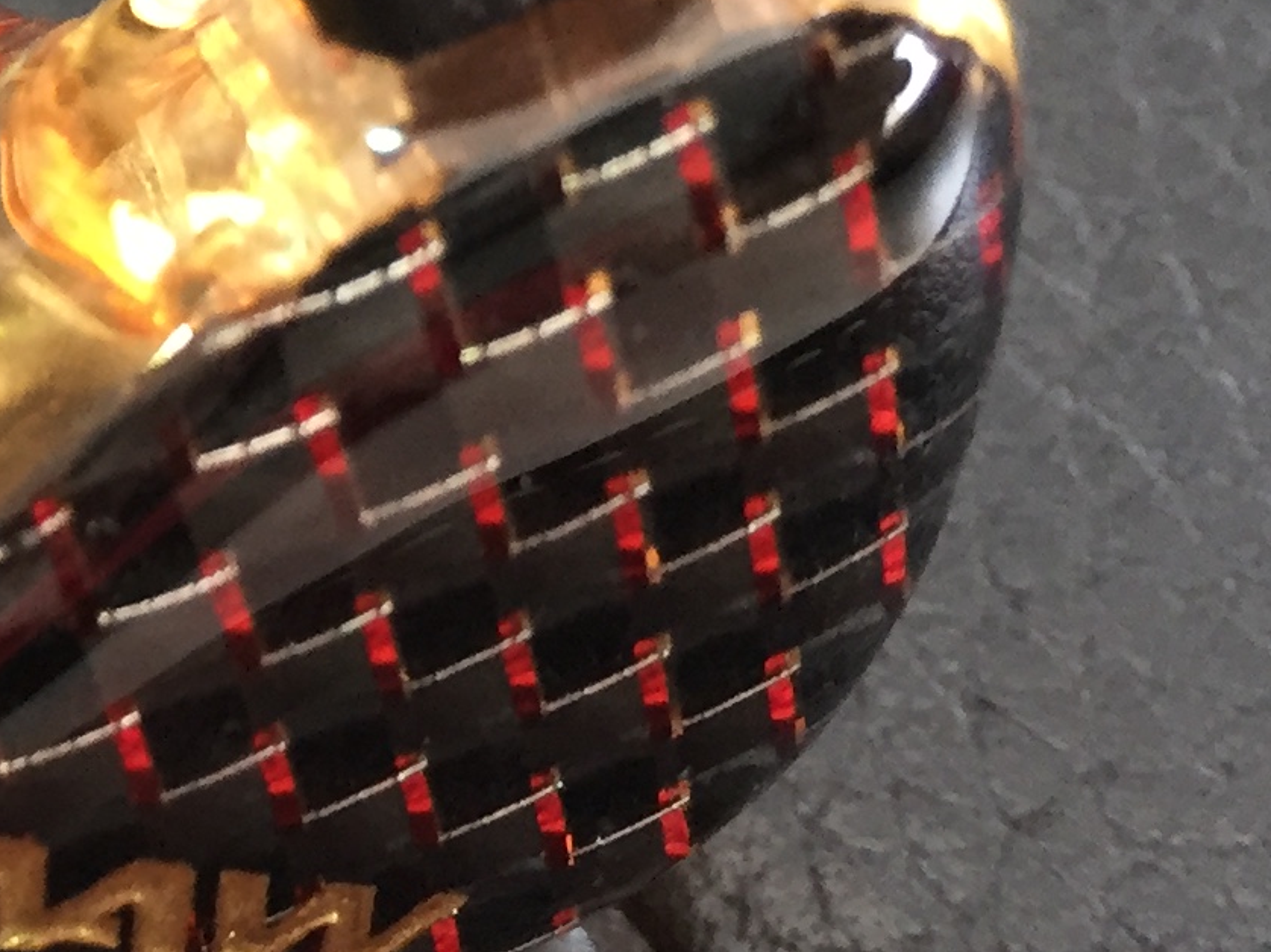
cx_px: -814
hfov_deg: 15.6
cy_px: 20
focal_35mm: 113
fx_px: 4148
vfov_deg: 12.9
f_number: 2.2
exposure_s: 1/33
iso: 160
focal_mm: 4.15
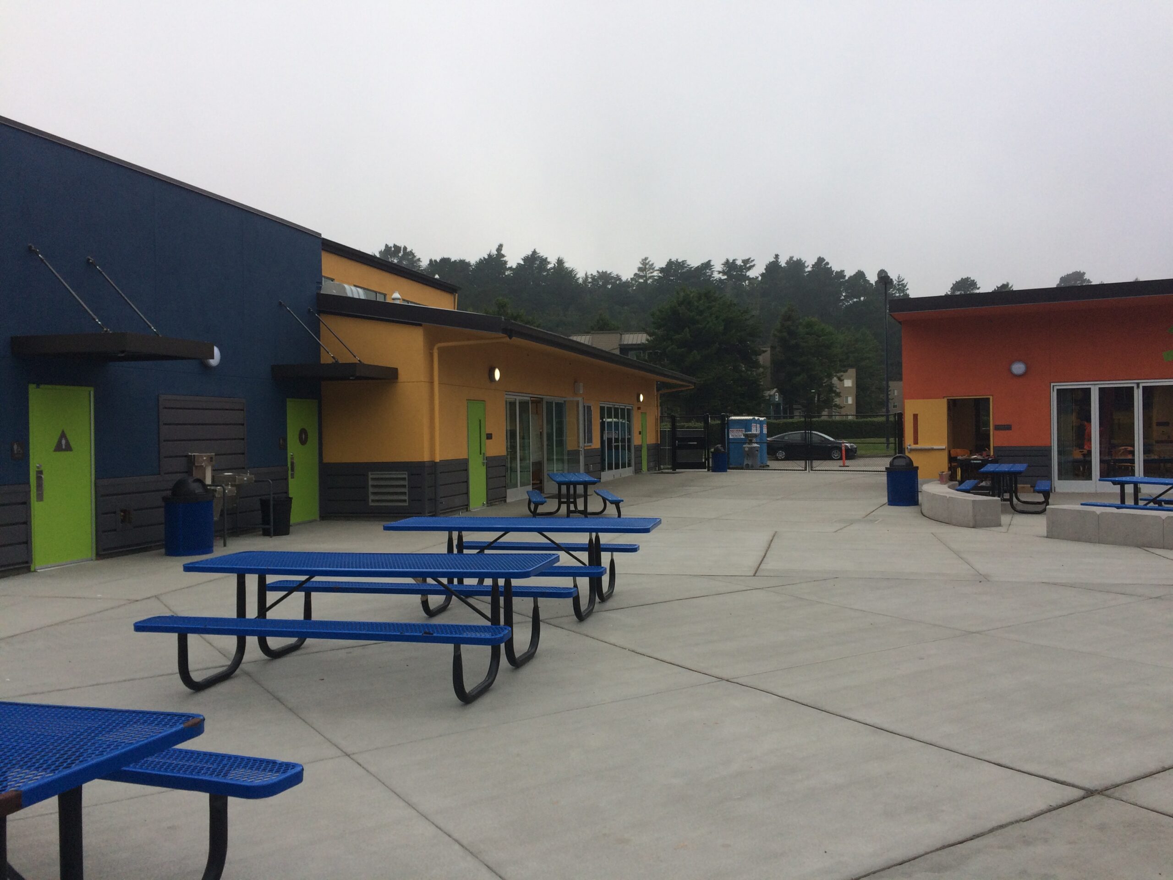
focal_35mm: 29
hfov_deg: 61.7
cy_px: 440
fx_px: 983
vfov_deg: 48.2
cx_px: 586
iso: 32
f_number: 2.2
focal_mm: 4.15
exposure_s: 1/198
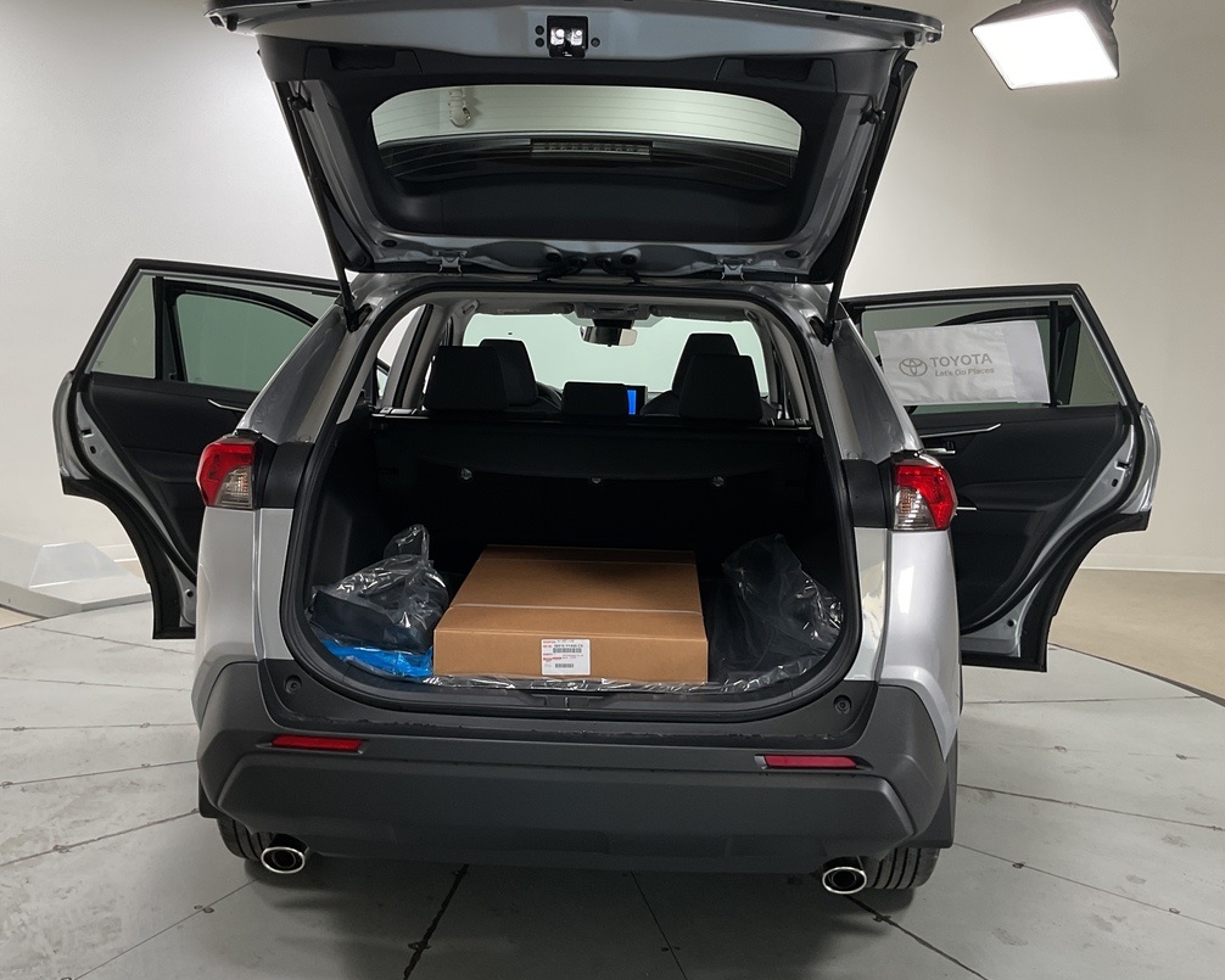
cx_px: 614
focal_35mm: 36
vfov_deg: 41.0
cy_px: 401
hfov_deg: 50.3
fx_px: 1305
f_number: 1.8
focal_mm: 3
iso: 32
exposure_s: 1/120
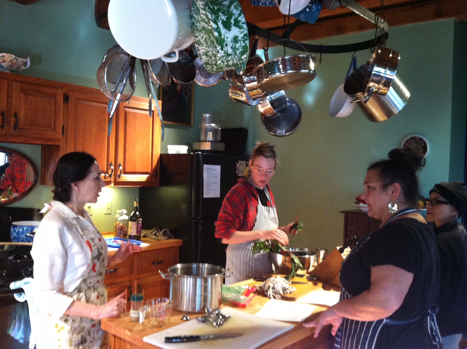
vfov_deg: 40.6
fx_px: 471
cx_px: 234
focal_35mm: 35
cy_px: 174
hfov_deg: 52.7
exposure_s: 1/15
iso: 320
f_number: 2.8
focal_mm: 3.85
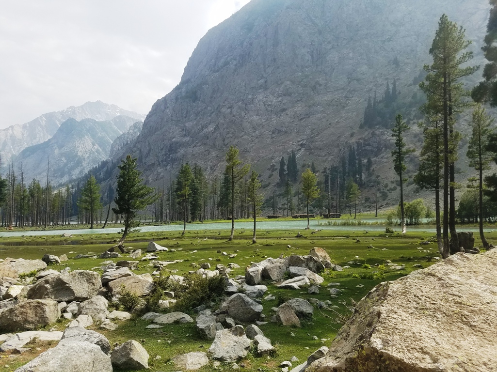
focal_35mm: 26
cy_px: 186
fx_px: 373
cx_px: 248
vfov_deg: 53.0
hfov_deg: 67.3
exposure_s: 1/2592
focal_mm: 4.2
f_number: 1.7
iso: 50
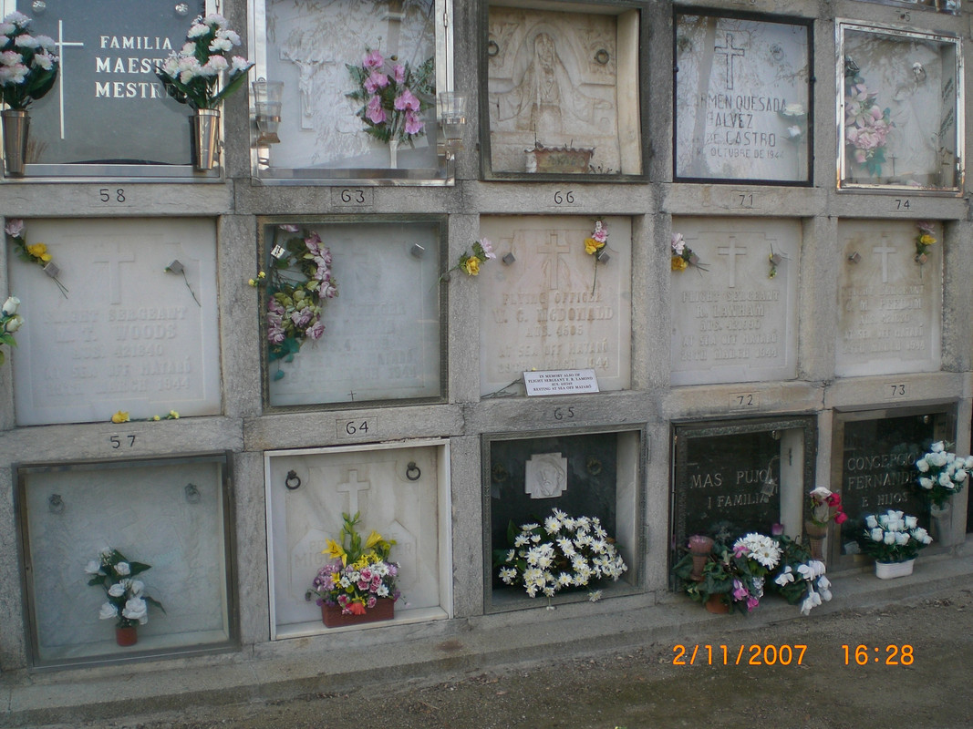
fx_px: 1068
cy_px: 364
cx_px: 486
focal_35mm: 38
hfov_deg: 49.0
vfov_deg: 37.7
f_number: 3.1
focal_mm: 6.3
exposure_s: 1/125
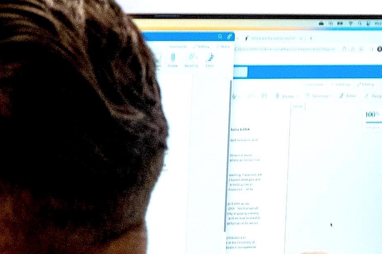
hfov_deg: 6.2
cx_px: -461
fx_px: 3425
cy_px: 537
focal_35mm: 323
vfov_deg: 4.2
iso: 1250
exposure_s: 1/160
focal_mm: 50
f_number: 5.6
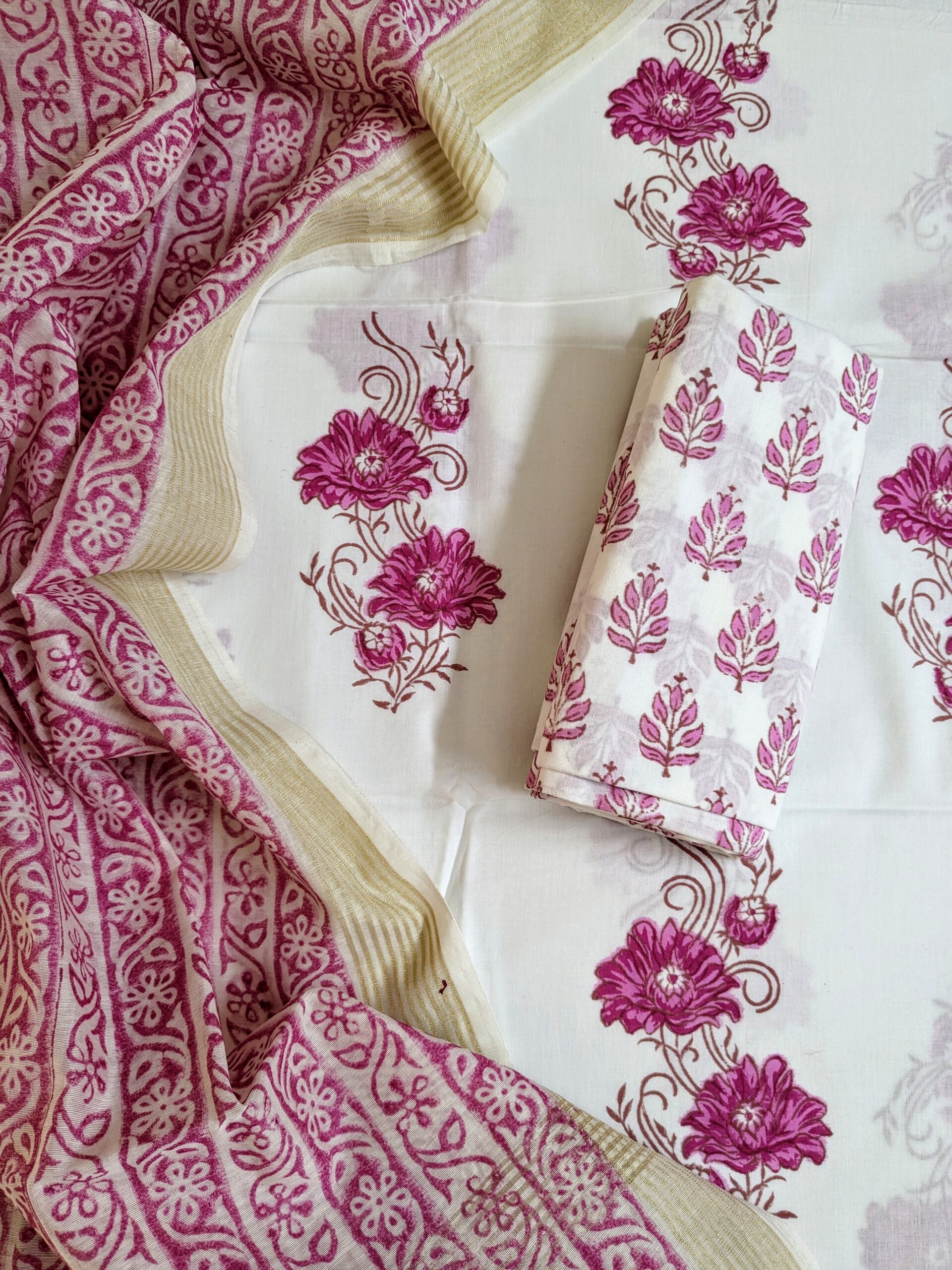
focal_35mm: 27
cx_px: 476
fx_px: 990
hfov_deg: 51.4
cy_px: 635
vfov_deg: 65.3
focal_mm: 4.38
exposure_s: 1/25
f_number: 1.73
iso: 67
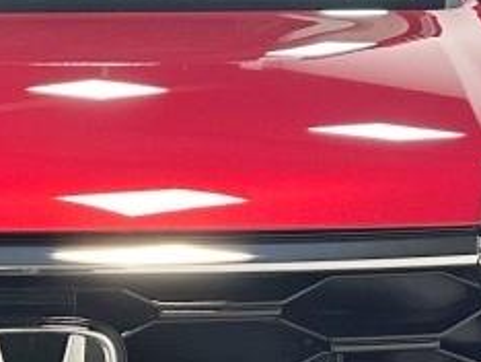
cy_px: 366
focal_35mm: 105
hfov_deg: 18.3
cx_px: 12
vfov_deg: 13.9
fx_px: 1461
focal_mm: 6.86
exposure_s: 1/60
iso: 400
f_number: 1.78
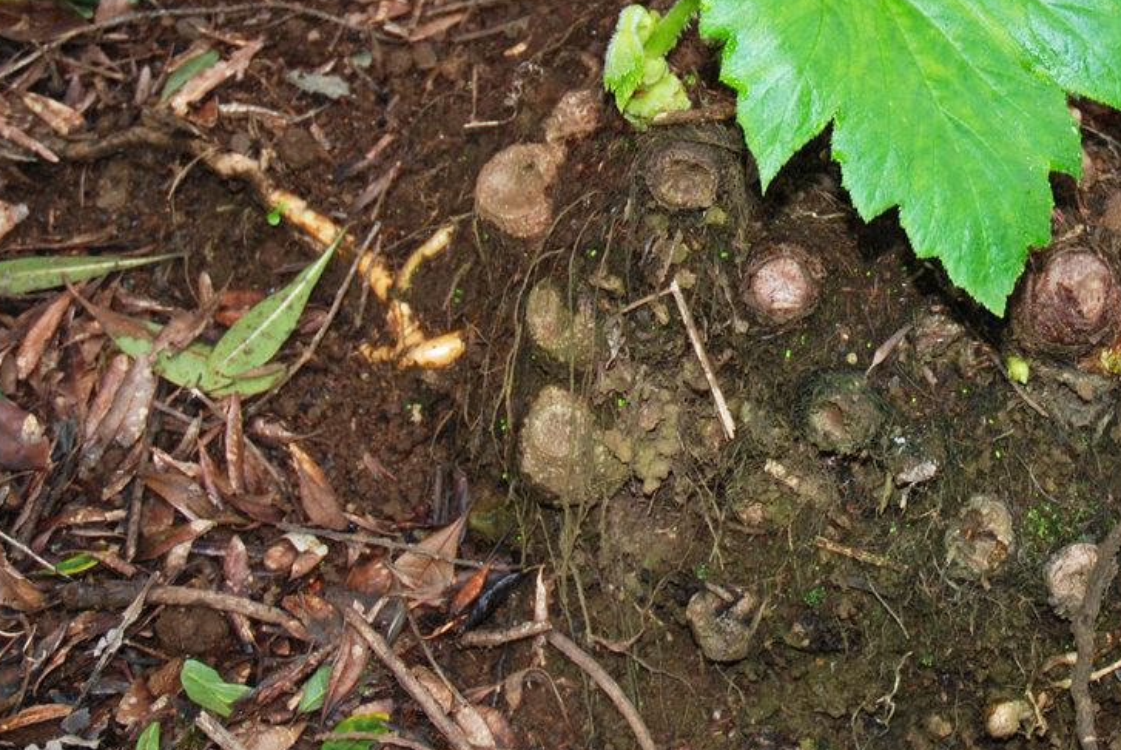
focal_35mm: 74
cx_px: 908
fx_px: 2306
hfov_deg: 26.8
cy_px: 147
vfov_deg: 18.3
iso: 200
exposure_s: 1/60
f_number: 3.8
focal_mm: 24
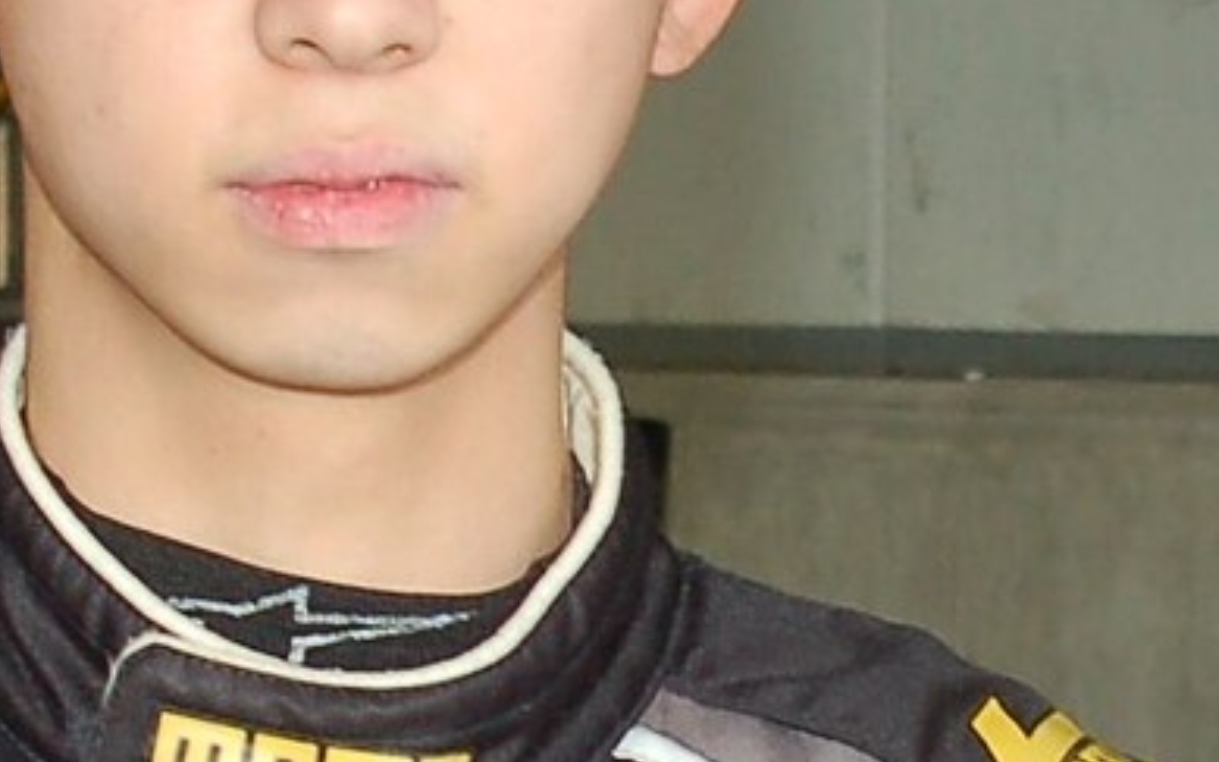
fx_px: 6577
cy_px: 771
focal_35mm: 198
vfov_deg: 6.6
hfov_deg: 10.6
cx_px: 993
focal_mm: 28
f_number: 4.8
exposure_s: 1/90
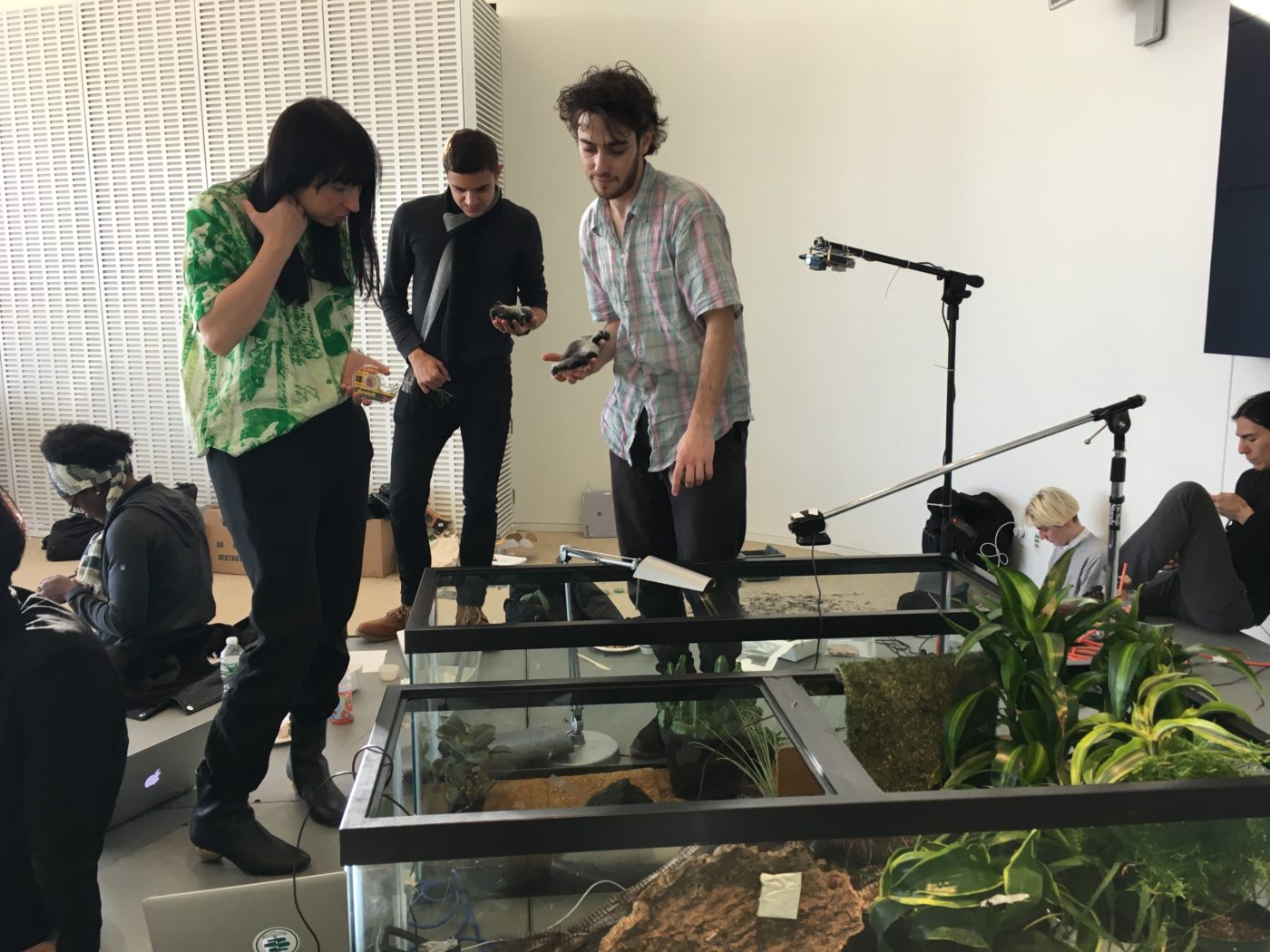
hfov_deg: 61.7
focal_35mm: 29
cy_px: 476
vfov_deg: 48.2
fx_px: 1064
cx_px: 635
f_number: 2.2
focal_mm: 4.15
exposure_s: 1/40
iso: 25
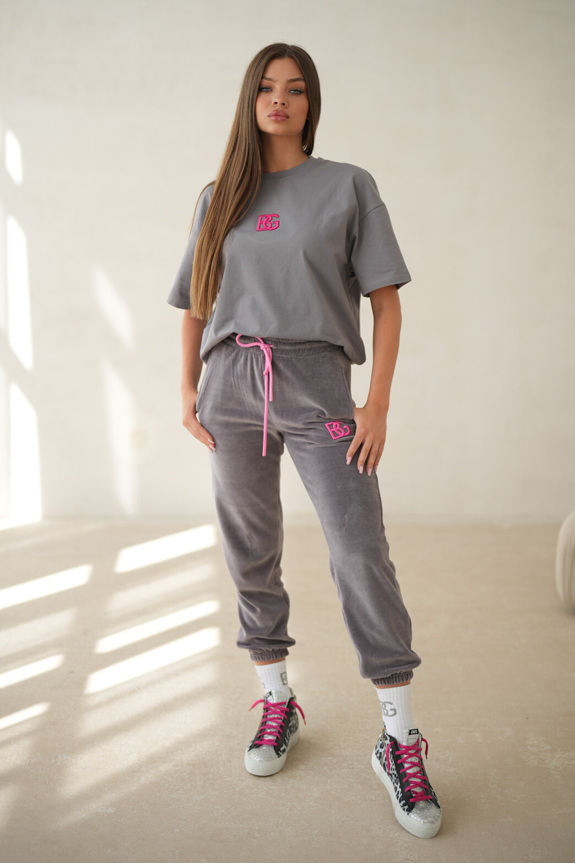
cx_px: 289
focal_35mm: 51
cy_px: 424
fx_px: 1222
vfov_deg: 38.9
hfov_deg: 26.5
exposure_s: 1/320
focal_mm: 50
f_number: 1.4
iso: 100
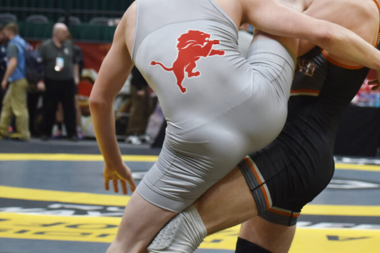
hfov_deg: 11.9
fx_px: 1826
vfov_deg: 7.9
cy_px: 81
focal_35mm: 173
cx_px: 258
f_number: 4.5
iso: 640
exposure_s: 1/500
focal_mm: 70
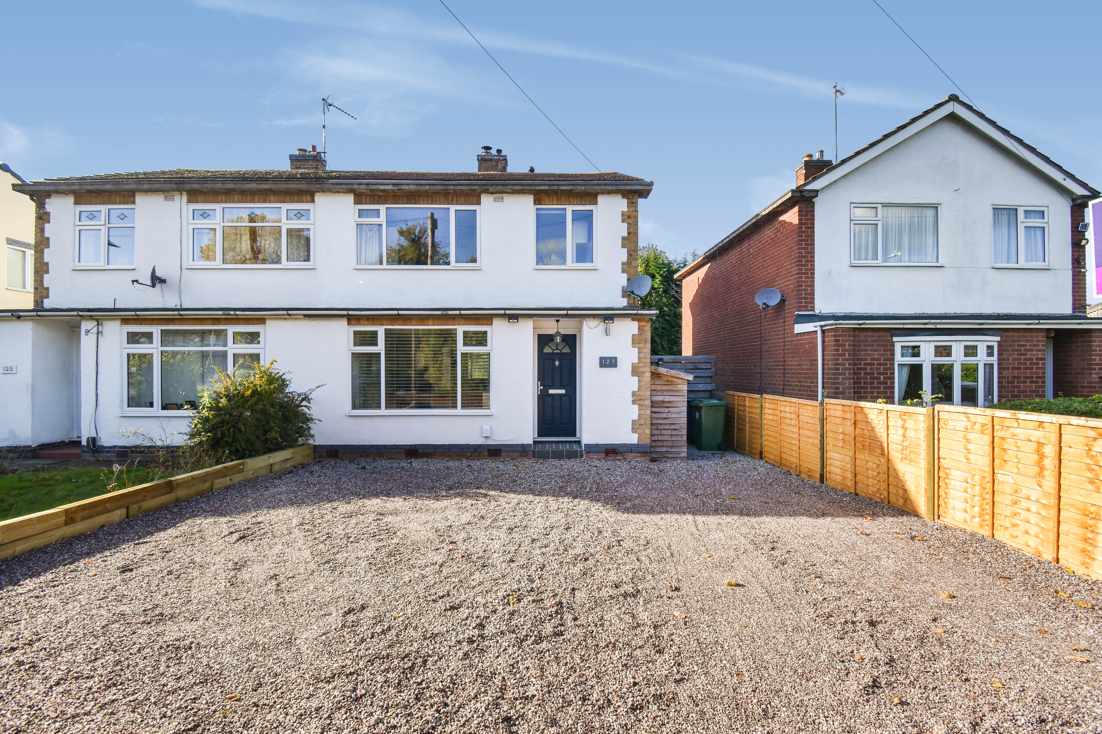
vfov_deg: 77.3
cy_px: 367
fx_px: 459
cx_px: 551
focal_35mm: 15
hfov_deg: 100.4
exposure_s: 1/250
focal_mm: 10
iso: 125
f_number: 8
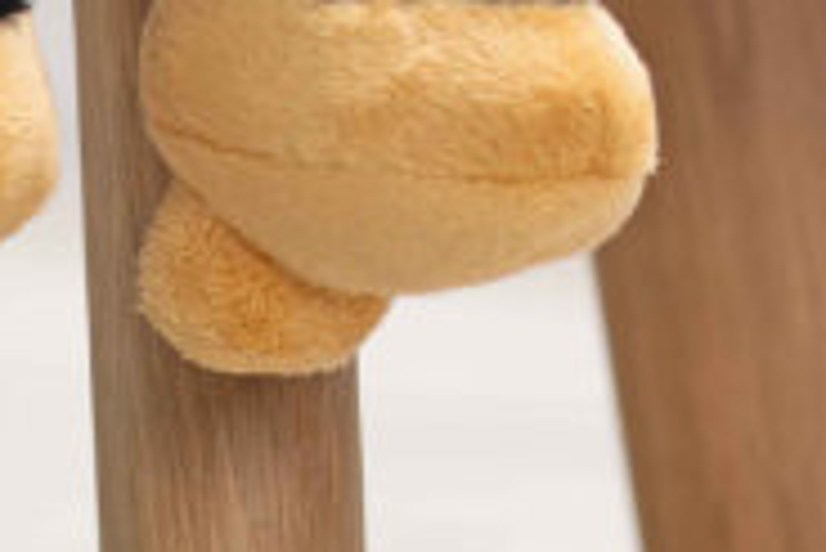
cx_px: 642
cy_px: -1113
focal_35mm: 555
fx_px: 12744
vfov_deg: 2.5
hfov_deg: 3.7
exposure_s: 1/160
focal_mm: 85
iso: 100
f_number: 5
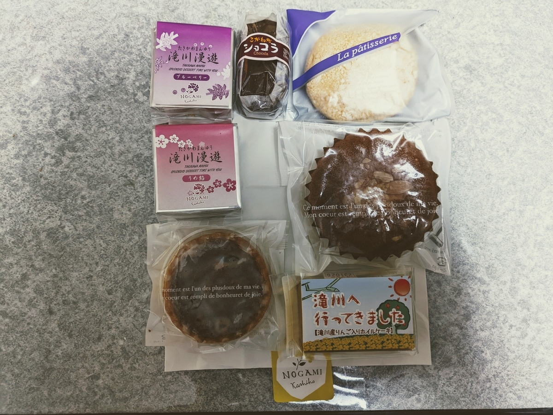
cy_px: 208
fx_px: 400
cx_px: 276
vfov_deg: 54.9
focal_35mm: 25
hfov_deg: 69.4
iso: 157
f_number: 1.89
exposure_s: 1/50
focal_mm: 5.43
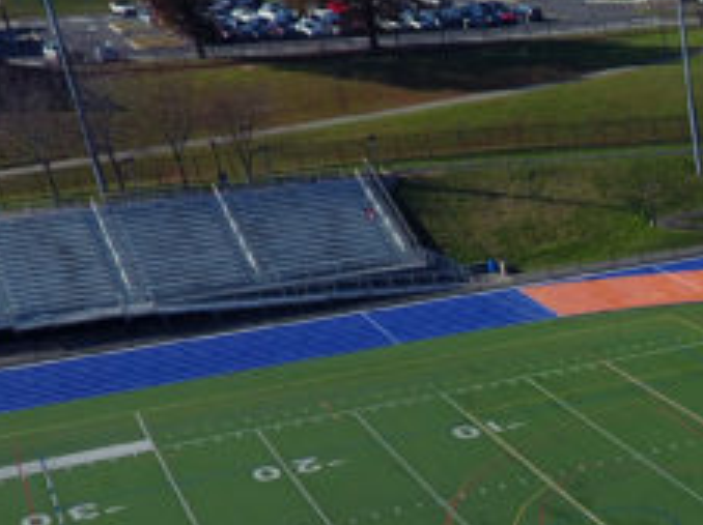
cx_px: 1054
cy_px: 631
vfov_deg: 20.2
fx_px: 1380
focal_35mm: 68
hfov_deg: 23.1
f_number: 2.8
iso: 100
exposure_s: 1/894
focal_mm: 3.61
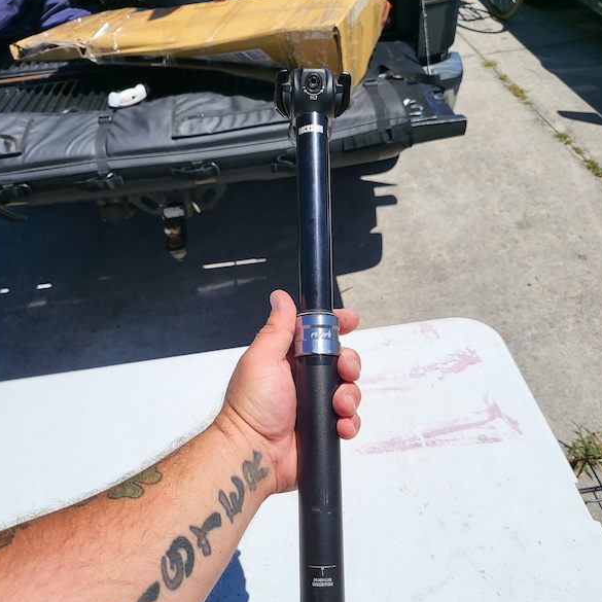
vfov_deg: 55.4
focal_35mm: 29
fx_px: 571
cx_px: 299
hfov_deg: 55.6
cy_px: 349
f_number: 1.8
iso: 40
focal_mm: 5
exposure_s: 1/4517
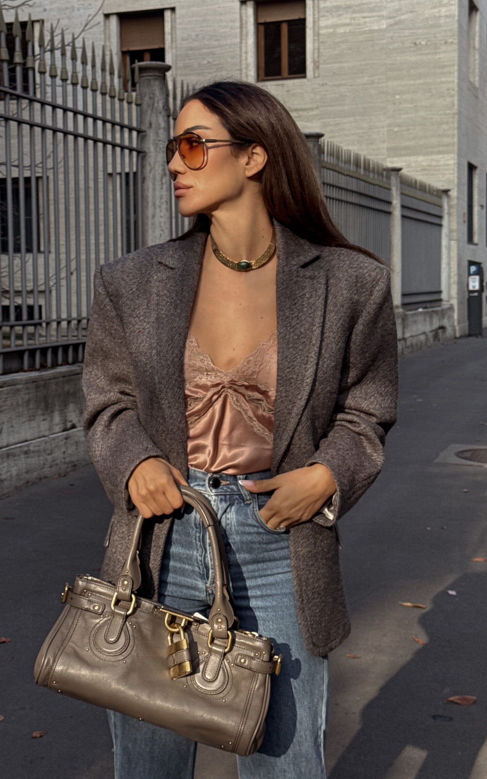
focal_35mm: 57
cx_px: 209
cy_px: 352
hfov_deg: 22.7
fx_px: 1211
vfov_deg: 35.7
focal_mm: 6.76
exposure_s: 1/1490
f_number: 1.78
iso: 64
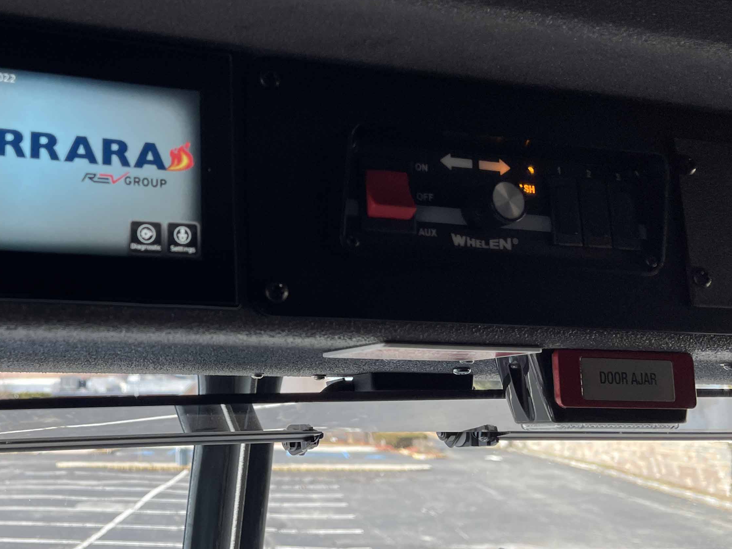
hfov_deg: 39.1
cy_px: 208
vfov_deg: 30.8
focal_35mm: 47
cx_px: 165
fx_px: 994
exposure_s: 1/347
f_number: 1.6
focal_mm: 5.1
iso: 32
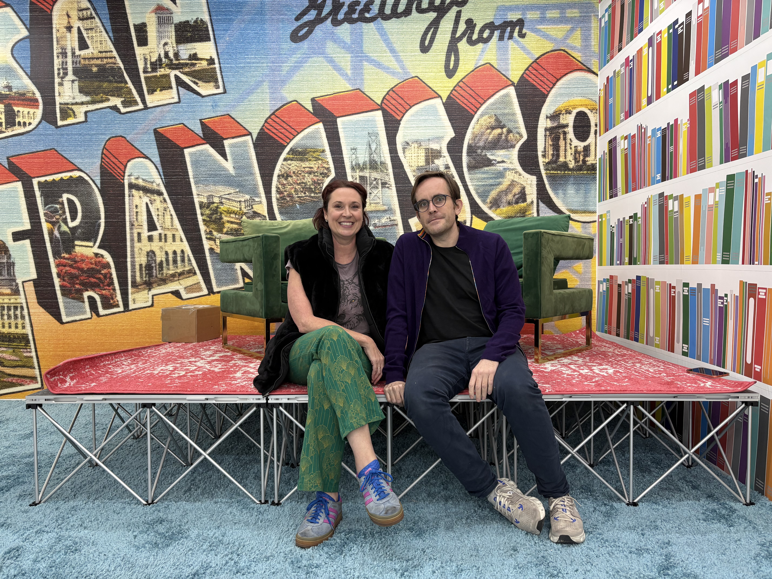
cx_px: 386
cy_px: 290
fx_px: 580
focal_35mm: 26
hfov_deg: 67.3
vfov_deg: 53.1
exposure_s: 1/60
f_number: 1.6
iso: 125
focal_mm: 5.96
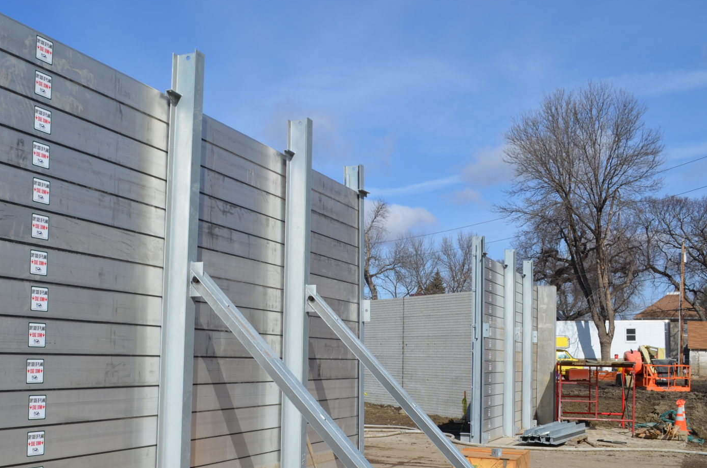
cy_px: 319
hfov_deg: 47.8
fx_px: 784
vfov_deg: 32.9
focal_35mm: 40
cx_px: 236
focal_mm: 18
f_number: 9
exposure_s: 1/320
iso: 100
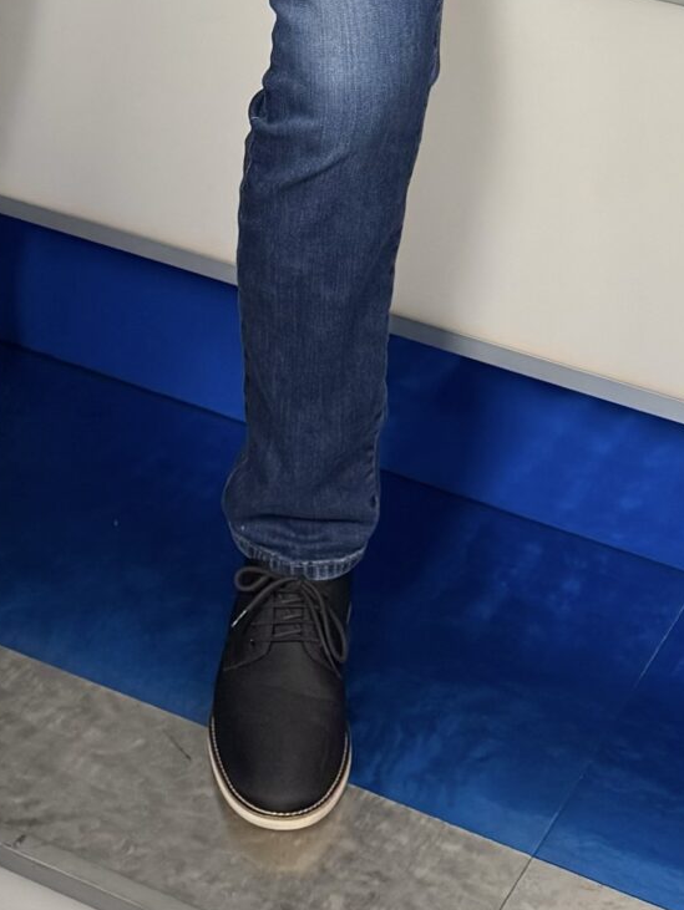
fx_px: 2211
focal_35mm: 84
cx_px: 280
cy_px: -614
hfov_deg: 17.6
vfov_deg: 19.1
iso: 125
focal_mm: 6.76
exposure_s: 1/60
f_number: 1.78
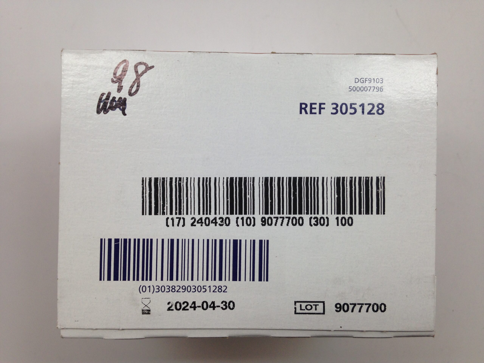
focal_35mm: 33
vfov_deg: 42.9
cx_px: 242
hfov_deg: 55.4
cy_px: 182
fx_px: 461
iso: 50
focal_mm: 4.12
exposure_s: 1/60
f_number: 2.4
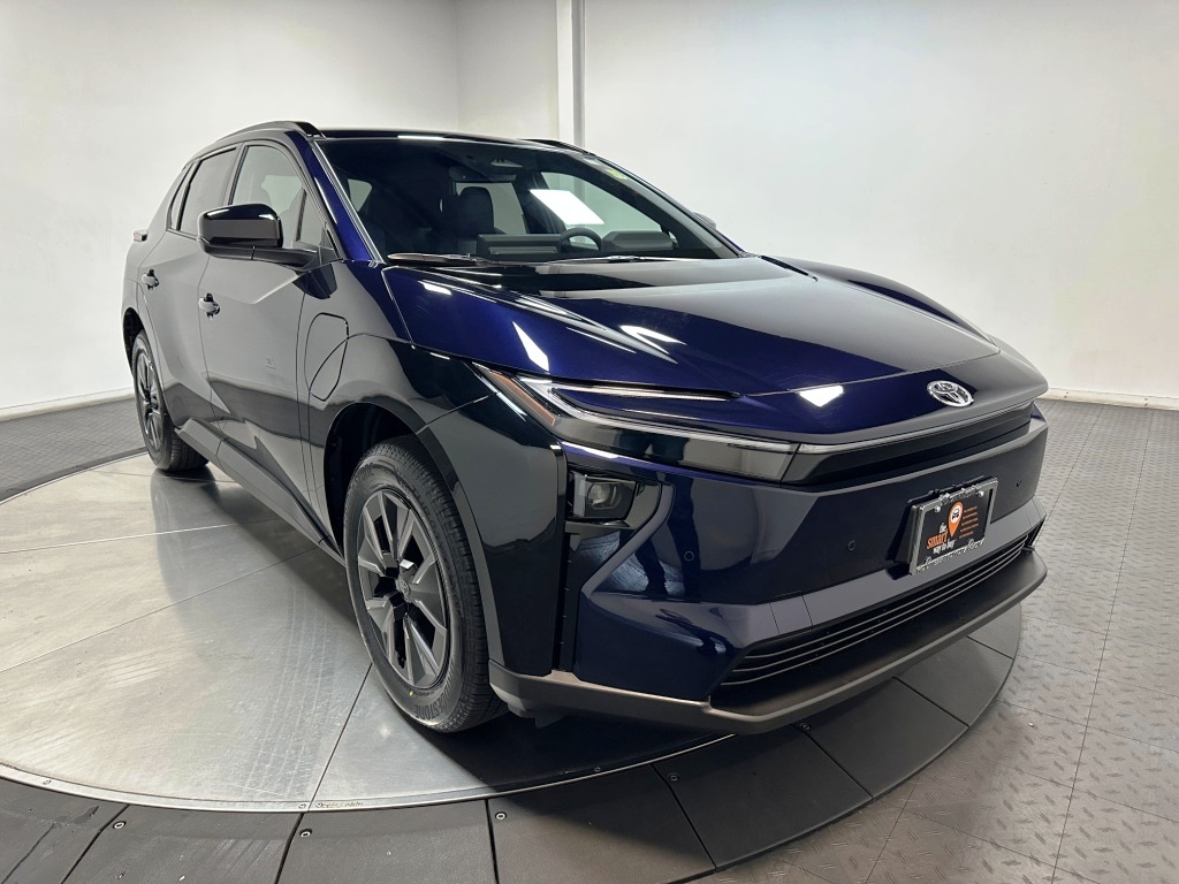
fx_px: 817
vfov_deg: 56.8
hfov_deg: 71.6
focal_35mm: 24
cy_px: 442
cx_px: 590
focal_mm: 6.86
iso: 400
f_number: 1.78
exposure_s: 1/60
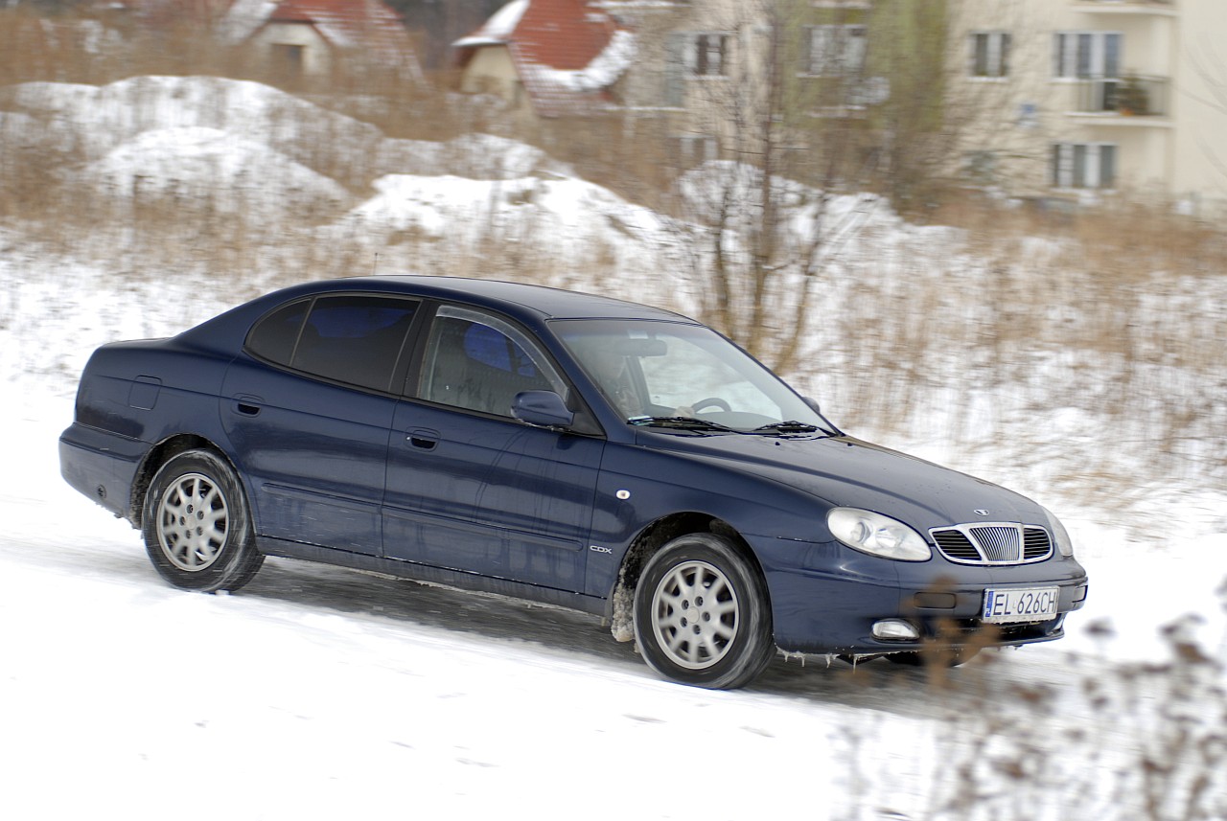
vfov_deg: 10.8
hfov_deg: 16.1
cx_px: 614
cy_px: 410
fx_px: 4351
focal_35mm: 128
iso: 100
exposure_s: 1/200
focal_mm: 85
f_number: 7.1
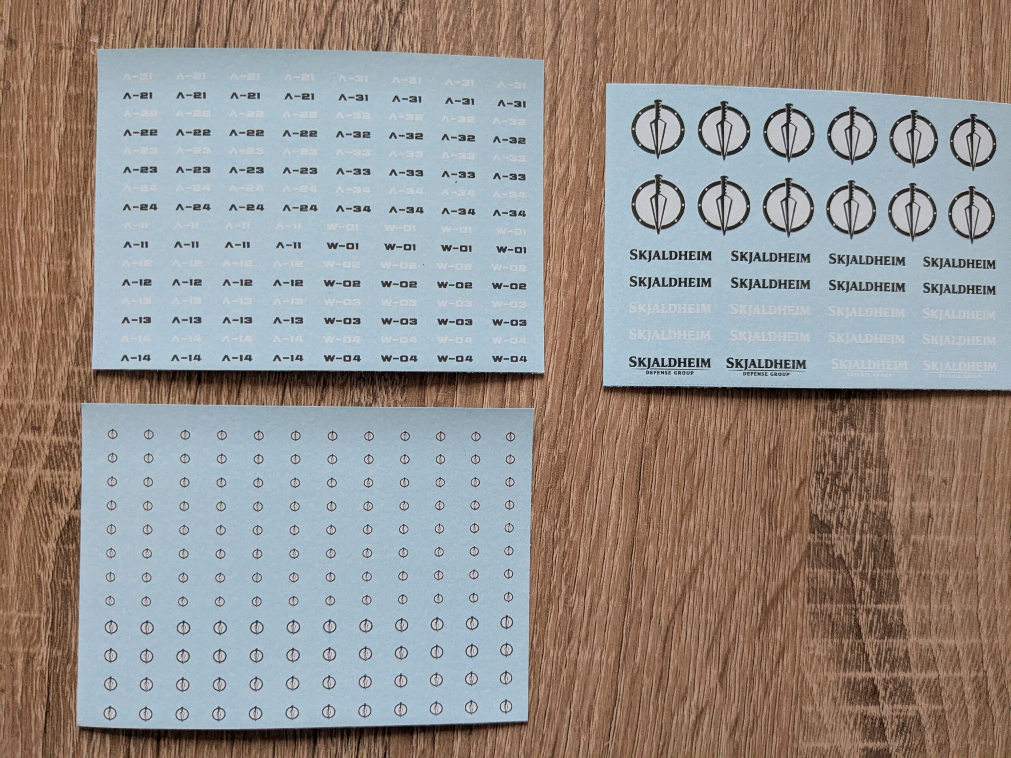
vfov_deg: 51.4
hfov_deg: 65.3
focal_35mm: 27
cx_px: 506
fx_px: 789
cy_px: 379
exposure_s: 1/99.9
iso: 597
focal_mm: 4.38
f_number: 1.73
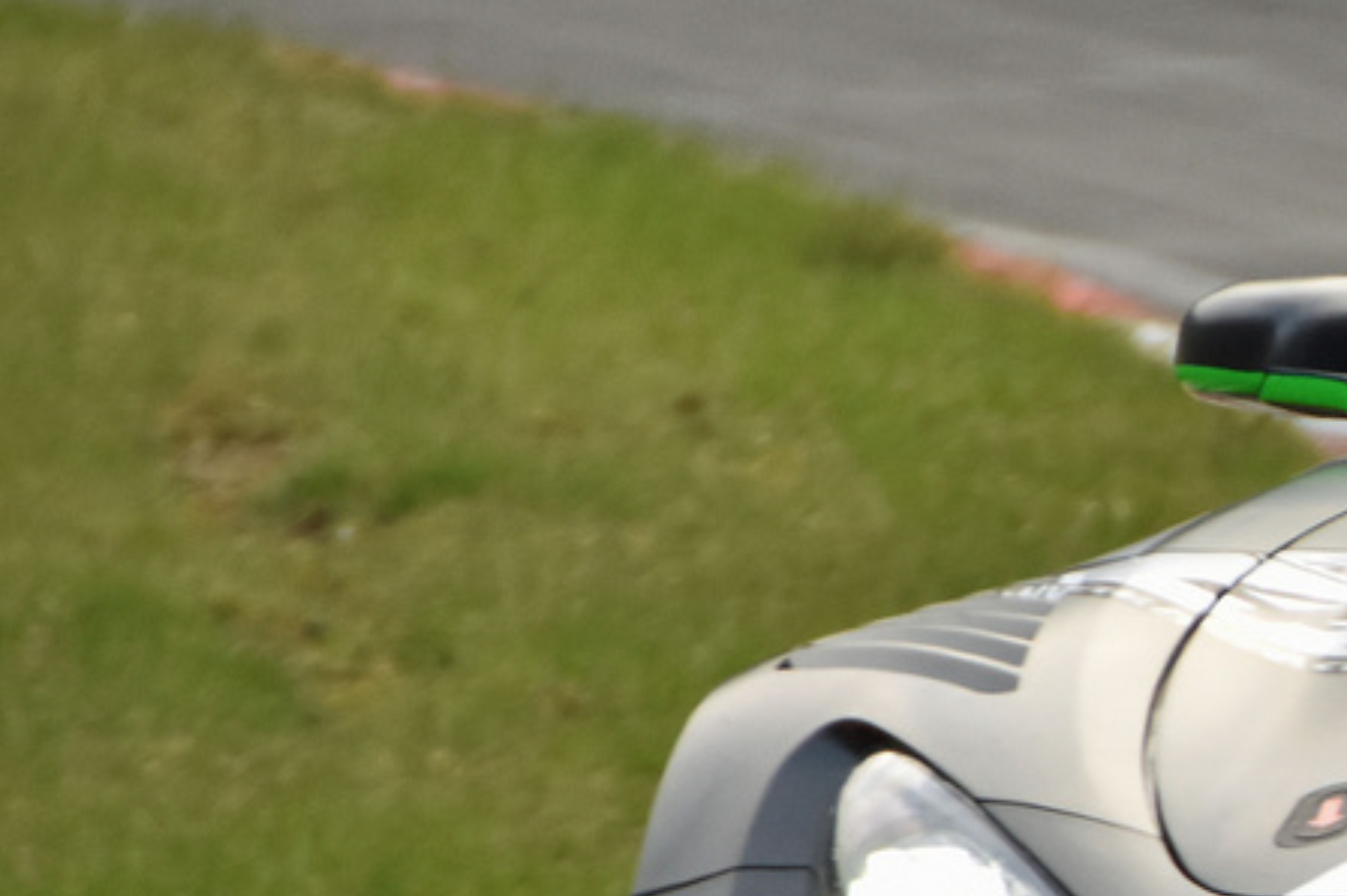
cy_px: 637
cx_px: 2396
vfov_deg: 0.7
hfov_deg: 1.1
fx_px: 69018
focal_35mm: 1846
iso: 500
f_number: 6.3
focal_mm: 340
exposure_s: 1/400
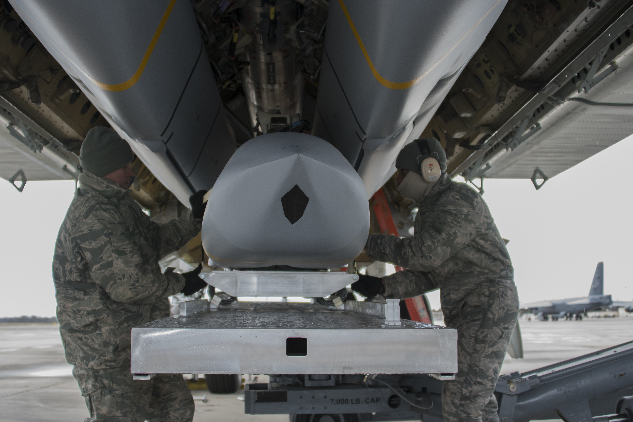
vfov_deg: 31.9
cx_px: 316
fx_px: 738
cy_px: 211
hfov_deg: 46.4
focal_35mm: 42
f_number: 3.5
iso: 1000
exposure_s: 1/200
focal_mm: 28
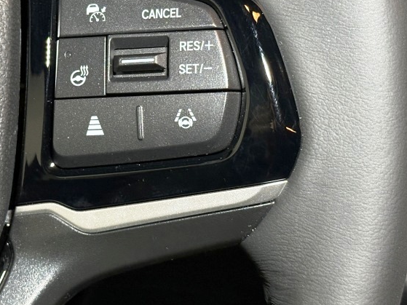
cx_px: 142
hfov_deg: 22.2
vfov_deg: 16.7
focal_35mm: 88
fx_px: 1034
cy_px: 74
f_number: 1.78
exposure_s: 1/40
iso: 500
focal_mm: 6.86
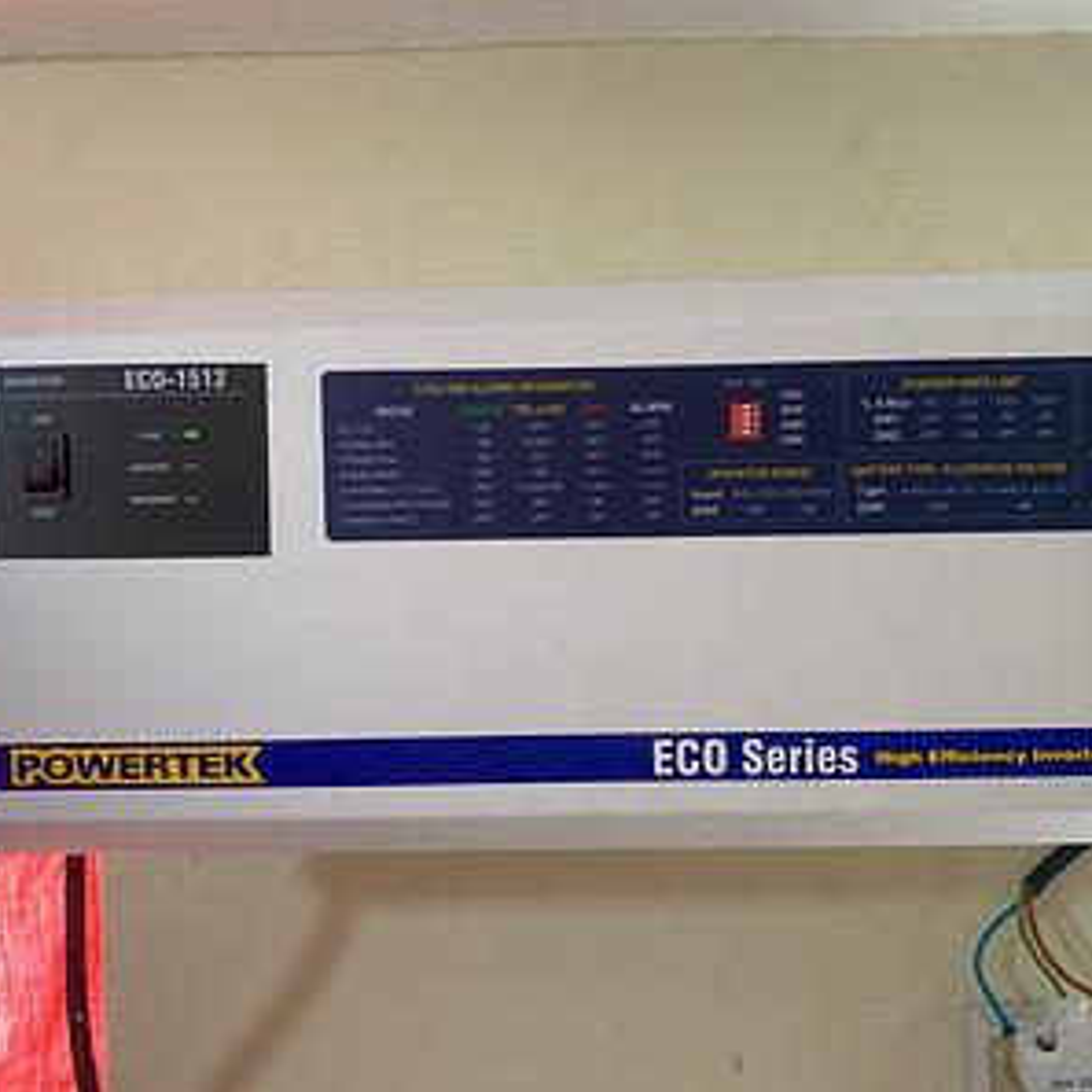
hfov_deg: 52.5
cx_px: 596
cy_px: 544
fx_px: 1106
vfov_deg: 52.5
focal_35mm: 31
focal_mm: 4.25
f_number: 1.8
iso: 125
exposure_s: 1/75
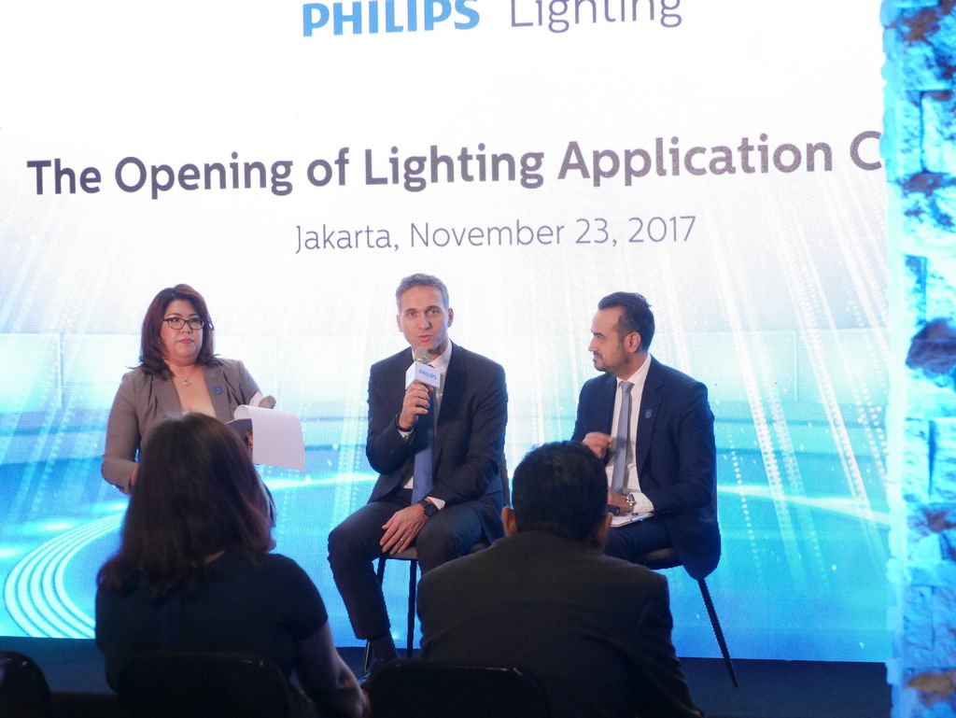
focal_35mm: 100
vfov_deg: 14.8
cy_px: 359
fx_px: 2763
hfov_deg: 19.6
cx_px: 478
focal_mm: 50
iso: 3200
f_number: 6.3
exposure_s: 1/125
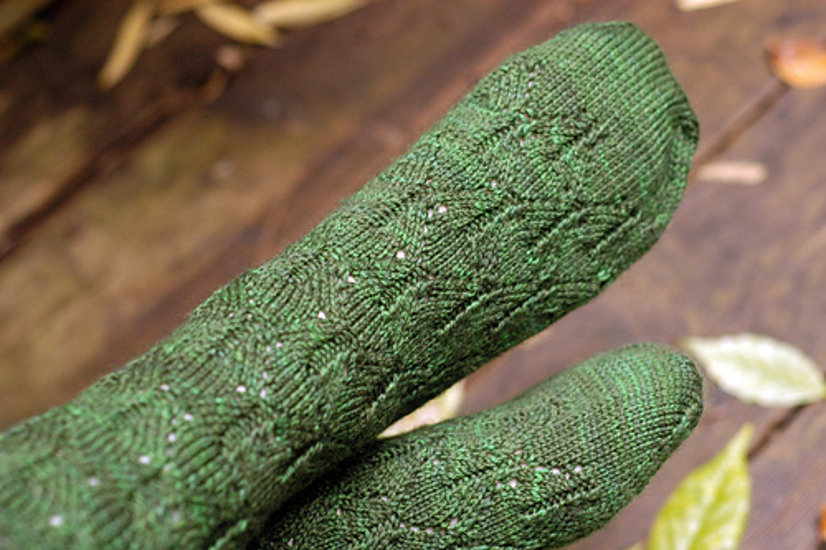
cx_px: 413
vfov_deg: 18.2
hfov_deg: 27.0
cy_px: 275
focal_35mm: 75
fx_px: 1720
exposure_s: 1/90
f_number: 3.3
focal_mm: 50
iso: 800
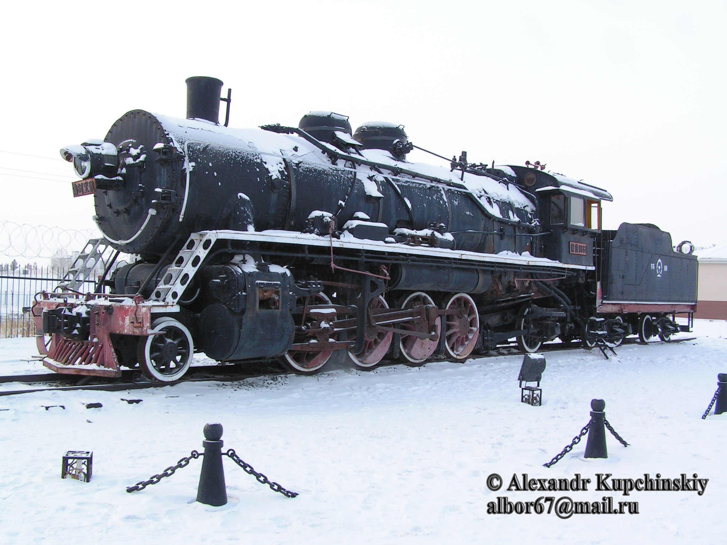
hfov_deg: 49.0
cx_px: 364
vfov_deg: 37.7
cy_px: 272
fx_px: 798
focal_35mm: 38
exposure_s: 1/60
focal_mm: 6.3
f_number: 5.6
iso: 50
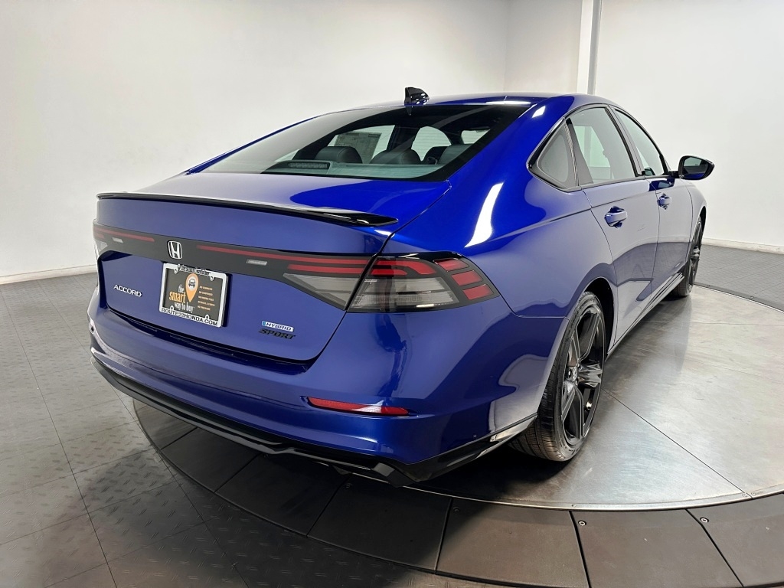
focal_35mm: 24
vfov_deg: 56.8
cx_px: 392
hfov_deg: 71.6
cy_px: 294
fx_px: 544
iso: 400
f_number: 1.78
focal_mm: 6.86
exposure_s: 1/60
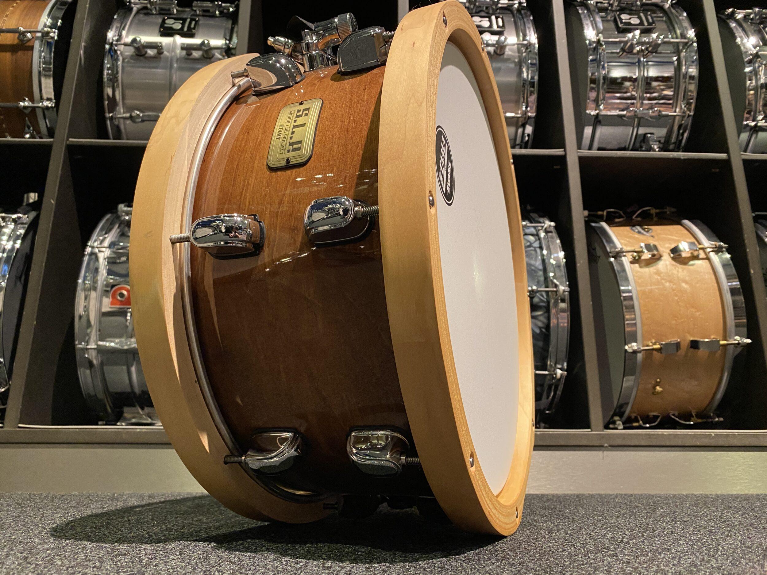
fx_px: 576
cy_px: 288
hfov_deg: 67.3
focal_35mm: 26
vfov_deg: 53.1
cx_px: 384
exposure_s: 1/50
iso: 400
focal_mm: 4.25
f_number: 1.8
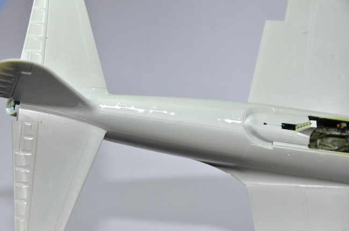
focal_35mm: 128
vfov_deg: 10.7
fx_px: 1234
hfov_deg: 16.1
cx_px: 174
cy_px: 116
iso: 160
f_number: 9
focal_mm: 85
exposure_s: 1/100
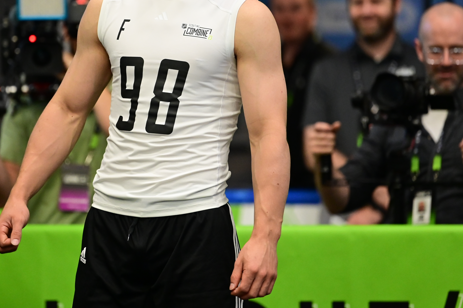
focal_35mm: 324
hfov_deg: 6.4
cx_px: 162
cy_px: 68
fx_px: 4166
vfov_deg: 4.2
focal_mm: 200
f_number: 2.8
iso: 4000
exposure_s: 1/640
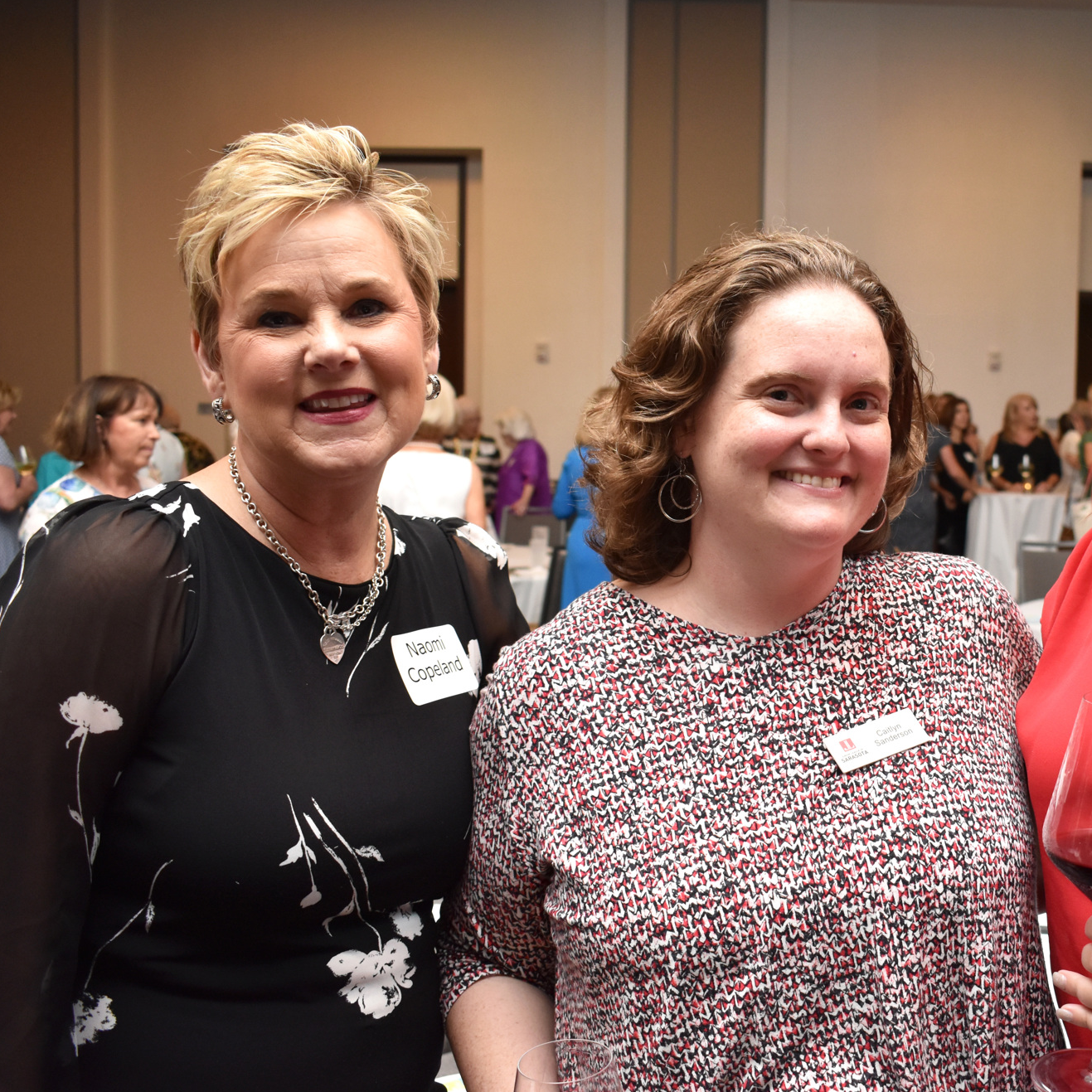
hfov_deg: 40.4
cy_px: 548
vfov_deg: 41.3
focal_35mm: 41
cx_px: 781
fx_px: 1451
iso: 800
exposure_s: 1/125
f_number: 3.8
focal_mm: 21
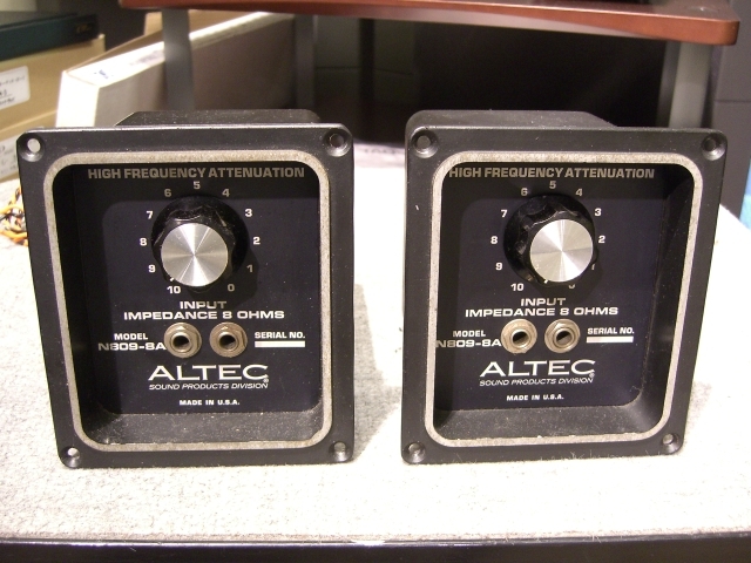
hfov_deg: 49.0
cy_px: 282
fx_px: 824
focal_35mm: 38
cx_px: 376
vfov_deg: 37.7
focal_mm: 7.9
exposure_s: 1/10
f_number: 2.8
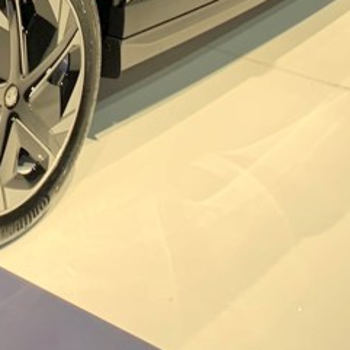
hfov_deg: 16.6
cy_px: -152
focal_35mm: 98
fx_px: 1121
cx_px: -121
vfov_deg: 16.4
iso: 80
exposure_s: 1/50
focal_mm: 4.25
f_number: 1.8
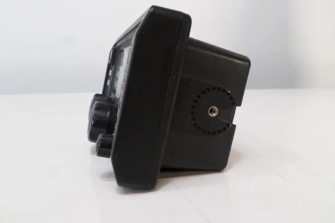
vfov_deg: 47.9
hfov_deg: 67.4
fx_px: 251
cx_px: 171
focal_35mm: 27
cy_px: 101
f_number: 2.5
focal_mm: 4.5
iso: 80
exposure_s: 1/30
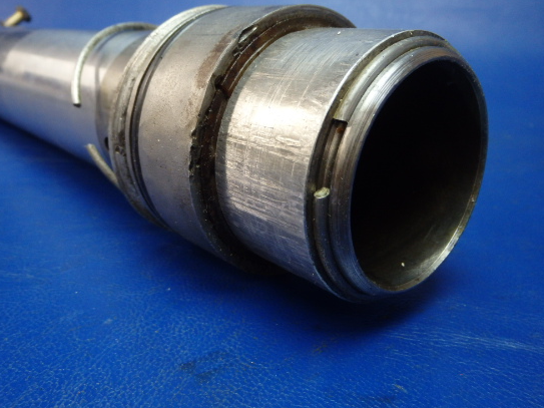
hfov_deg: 55.3
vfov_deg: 42.9
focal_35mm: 33
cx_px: 244
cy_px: 194
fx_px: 518
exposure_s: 1/30
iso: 320
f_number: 3.9
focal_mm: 5
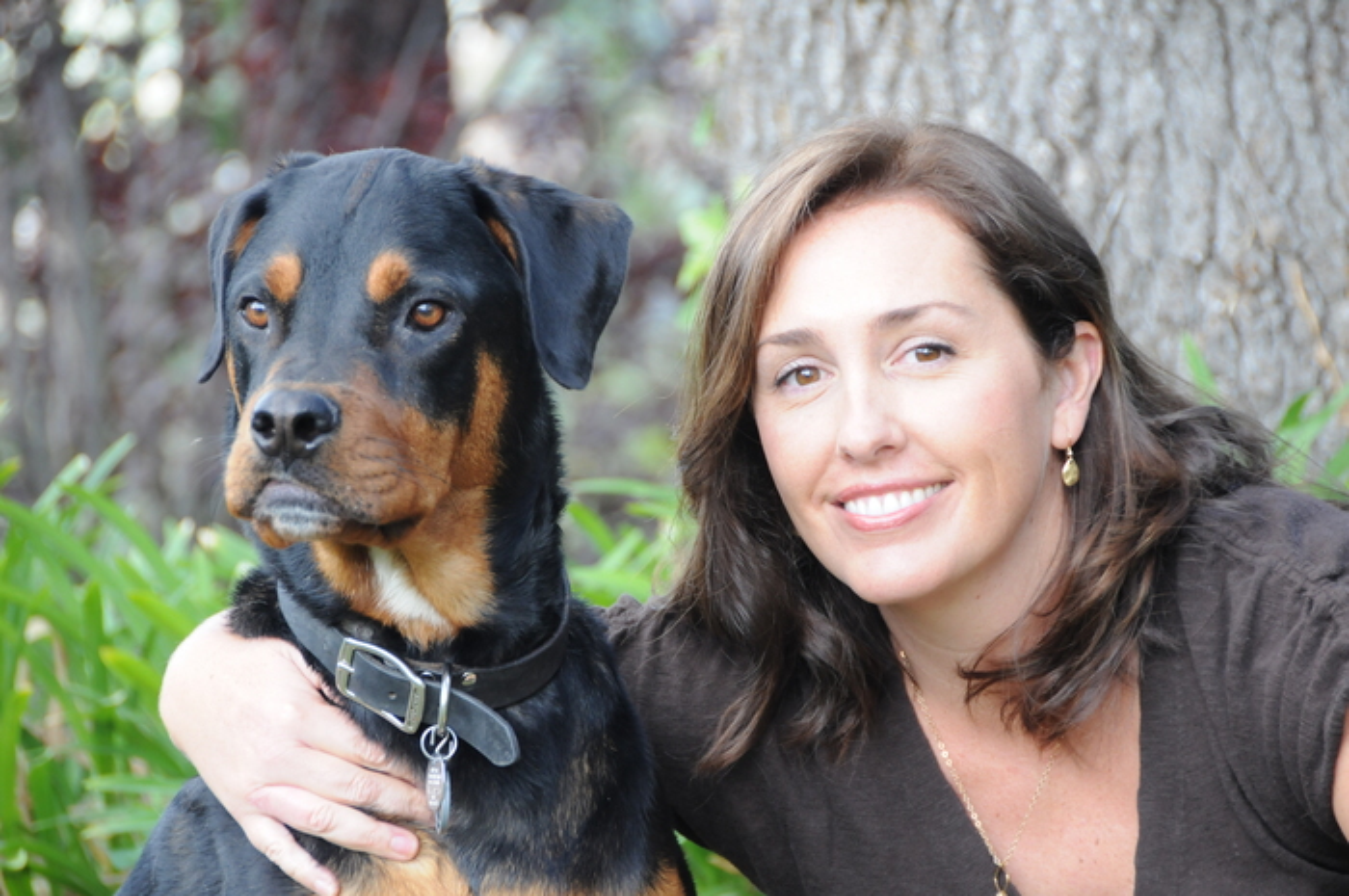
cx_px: 674
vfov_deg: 6.1
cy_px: 448
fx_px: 8421
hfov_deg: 9.2
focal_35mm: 225
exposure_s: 1/125
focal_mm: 150
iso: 800
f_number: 5.6
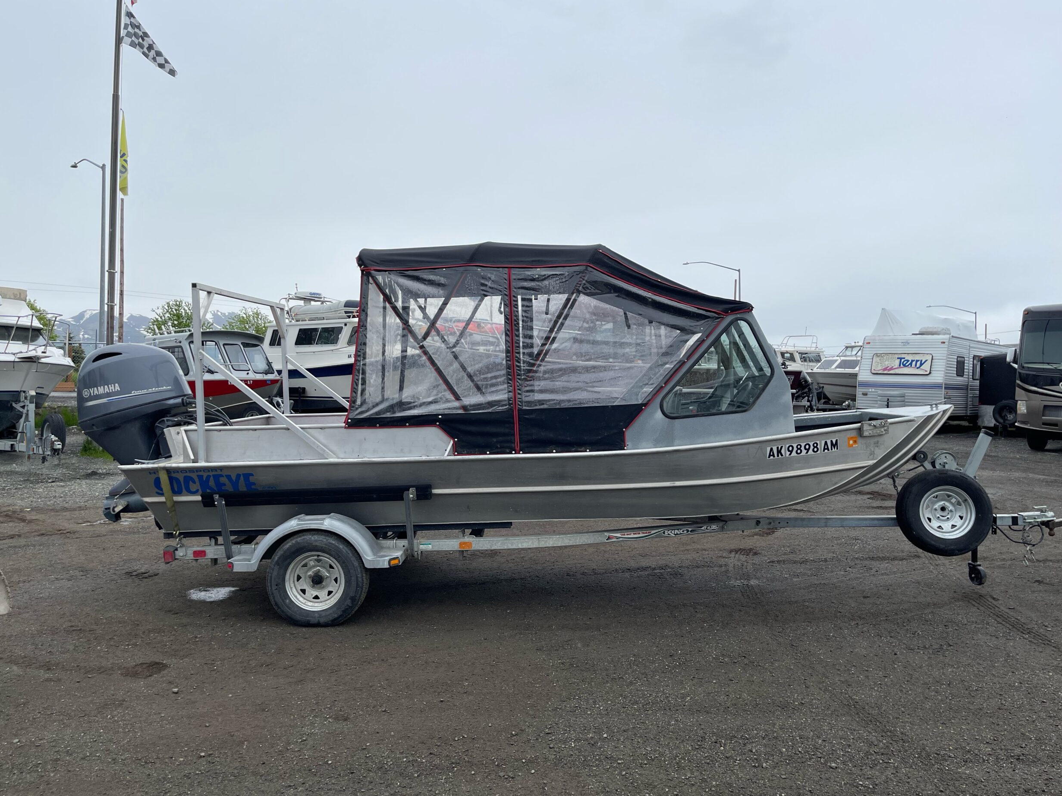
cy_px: 390
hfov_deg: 67.3
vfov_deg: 53.1
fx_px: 798
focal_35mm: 26
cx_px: 552
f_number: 1.6
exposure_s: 1/2247
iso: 32
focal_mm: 5.1
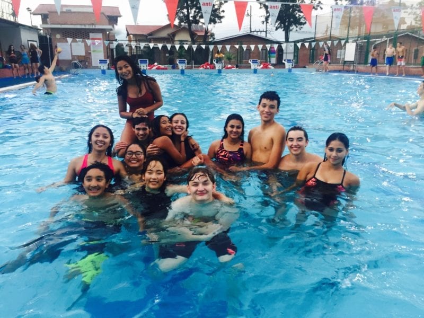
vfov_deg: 48.2
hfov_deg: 61.7
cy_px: 159
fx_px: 355
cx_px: 212
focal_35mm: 29
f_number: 2.2
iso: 100
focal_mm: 4.15
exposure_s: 1/33
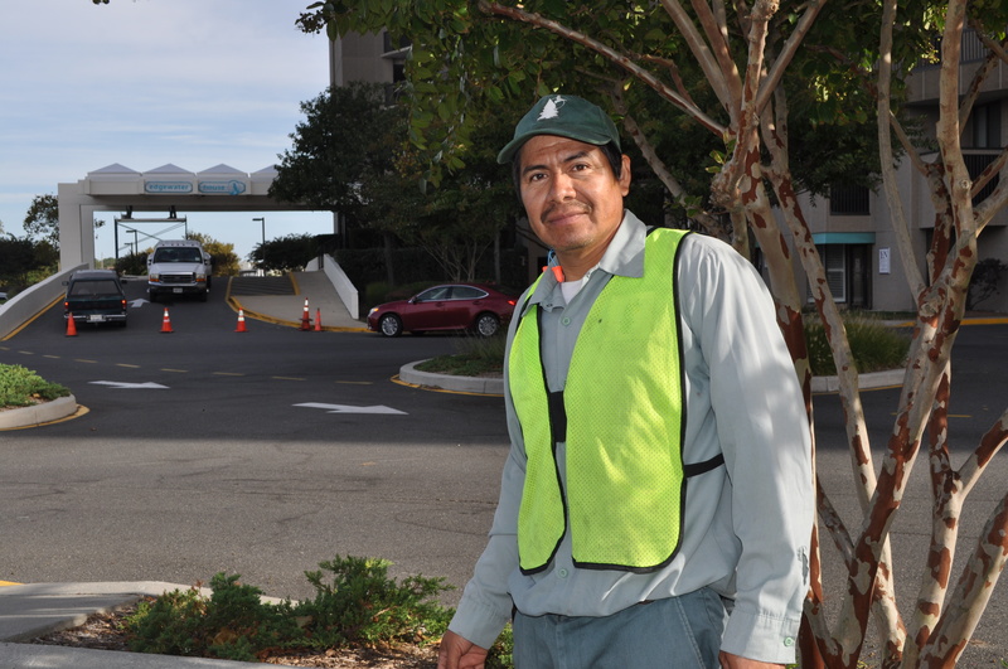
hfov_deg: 46.5
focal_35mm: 42
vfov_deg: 31.8
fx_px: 1174
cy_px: 334
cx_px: 504
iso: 200
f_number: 10
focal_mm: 28
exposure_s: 1/200
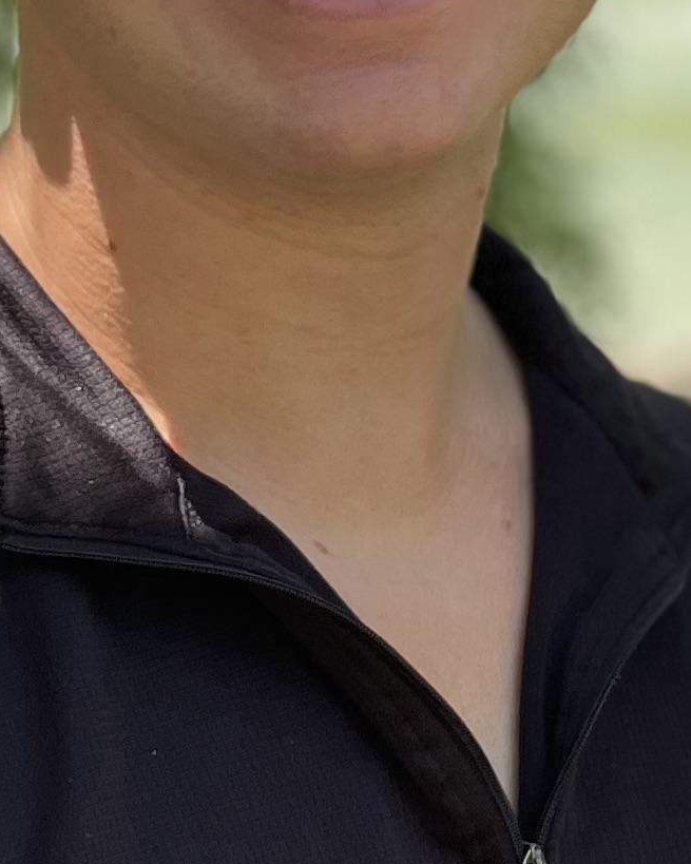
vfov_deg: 15.3
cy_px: 203
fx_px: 3196
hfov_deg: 12.1
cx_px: 782
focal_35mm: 125
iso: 50
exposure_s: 1/425
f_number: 1.6
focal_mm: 4.2
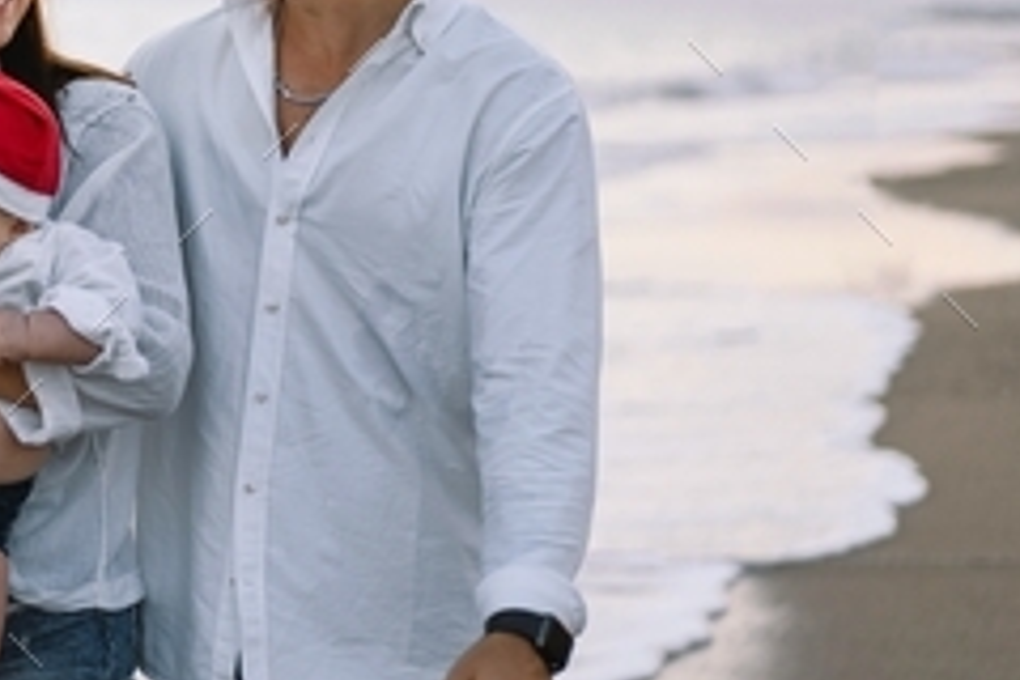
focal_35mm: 135
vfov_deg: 10.1
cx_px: -123
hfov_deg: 14.8
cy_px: 83
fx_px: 3825
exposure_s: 1/500
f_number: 1.8
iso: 100
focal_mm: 55
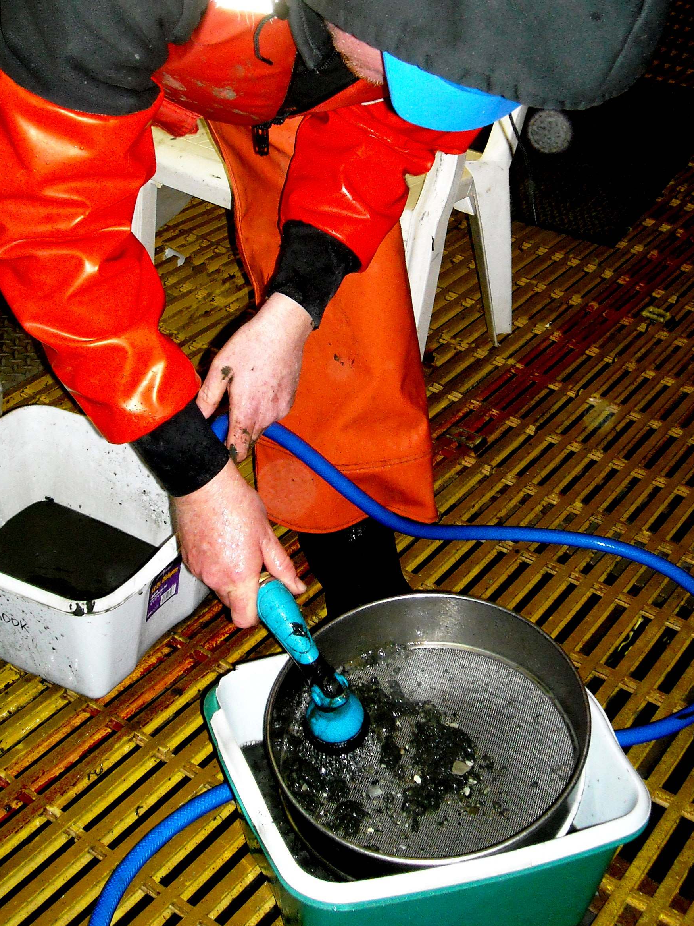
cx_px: 355
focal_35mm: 49
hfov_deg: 29.7
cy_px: 337
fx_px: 1309
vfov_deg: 38.6
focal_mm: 5.7
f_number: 2.8
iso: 400
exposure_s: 1/60
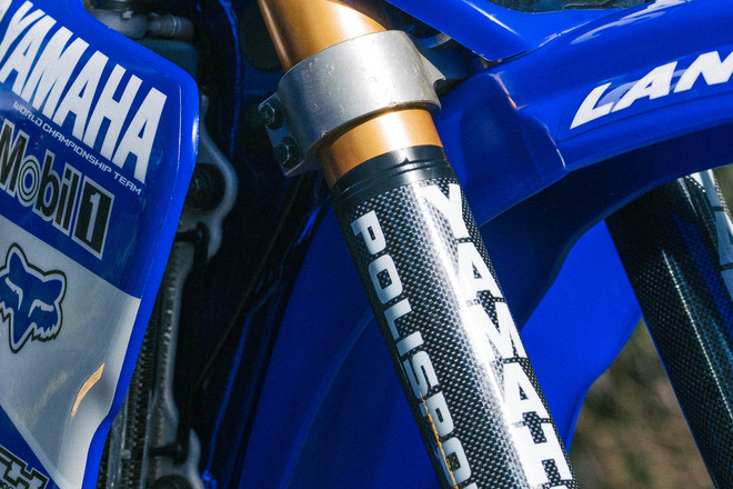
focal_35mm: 189
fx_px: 3848
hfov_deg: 10.7
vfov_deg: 7.3
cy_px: 214
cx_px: -152
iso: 320
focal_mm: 78
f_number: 4
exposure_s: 1/5000
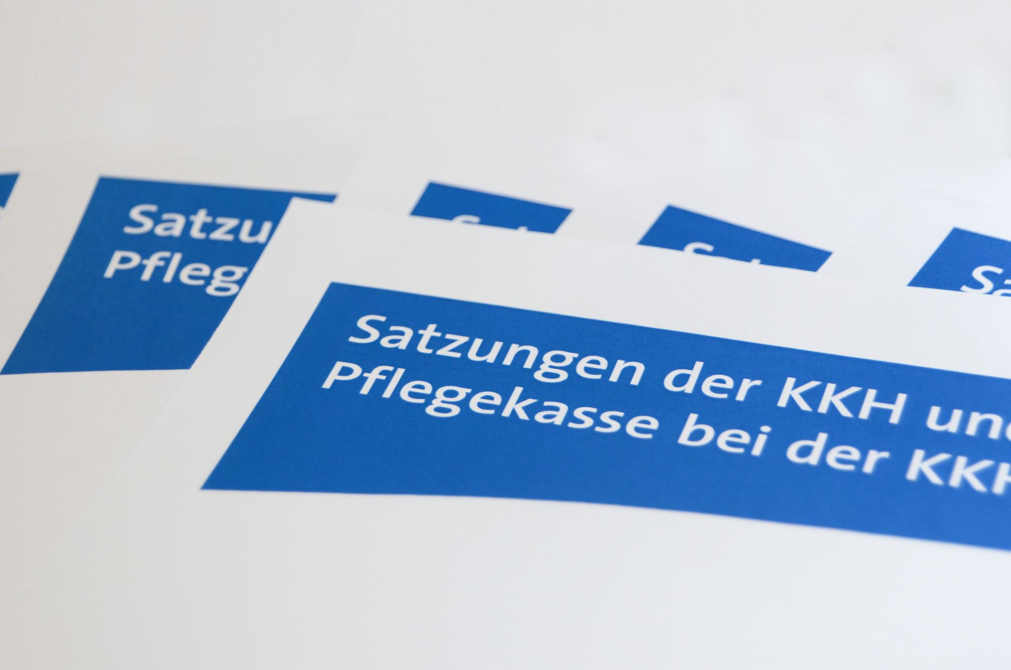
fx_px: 3573
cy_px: 335
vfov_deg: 10.7
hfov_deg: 16.1
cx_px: 506
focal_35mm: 128
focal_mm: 85
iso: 400
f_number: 5.6
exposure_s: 1/100
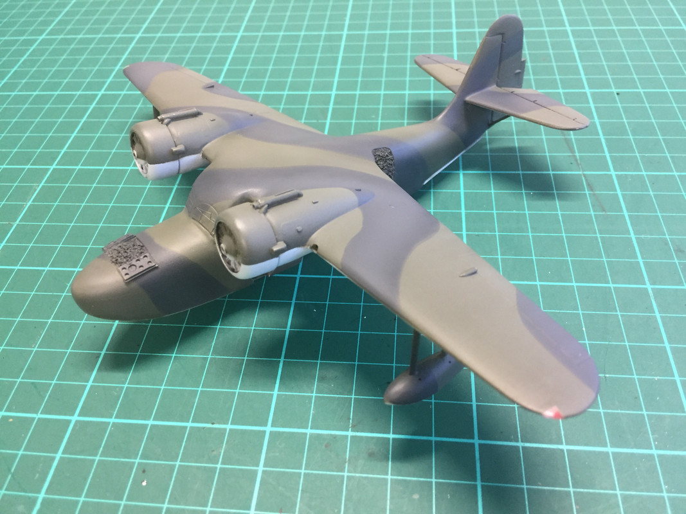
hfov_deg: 61.7
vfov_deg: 48.2
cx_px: 343
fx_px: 575
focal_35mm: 29
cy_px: 257
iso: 200
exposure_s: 1/33
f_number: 2.2
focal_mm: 4.15
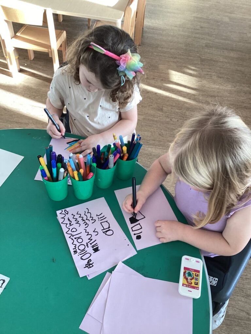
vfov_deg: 58.4
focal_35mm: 31
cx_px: 126
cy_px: 167
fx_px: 300
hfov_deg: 45.4
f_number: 2.4
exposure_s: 1/50
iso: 64
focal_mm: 3.3
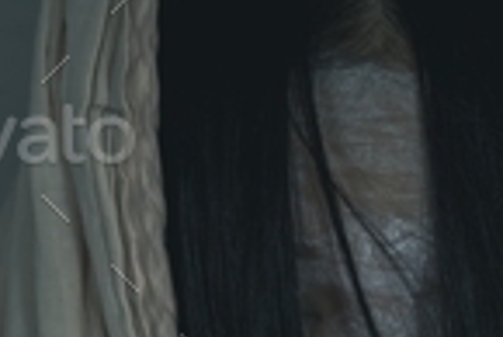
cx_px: 489
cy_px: 301
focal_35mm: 134
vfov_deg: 10.2
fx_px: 1874
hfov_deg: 15.1
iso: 400
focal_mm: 22
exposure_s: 1/100
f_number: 3.5
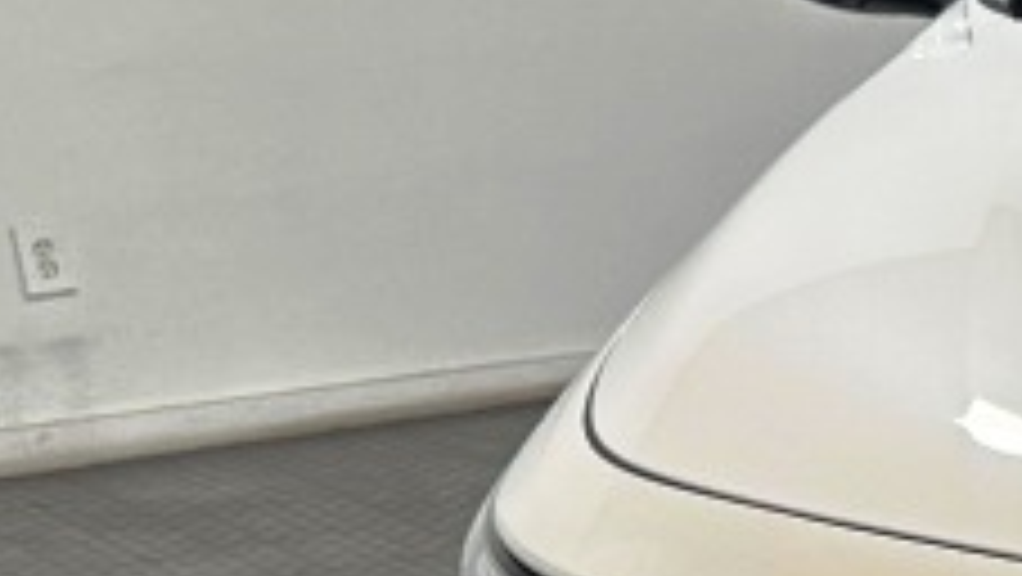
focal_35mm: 118
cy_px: 680
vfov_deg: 10.1
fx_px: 3200
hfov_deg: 15.5
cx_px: 1855
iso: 125
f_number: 1.78
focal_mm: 6.86
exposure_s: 1/60
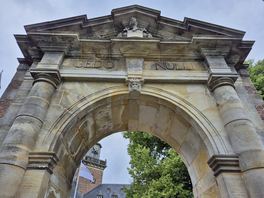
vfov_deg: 58.9
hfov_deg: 73.9
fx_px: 175
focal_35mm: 23
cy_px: 99
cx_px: 132
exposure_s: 1/1000
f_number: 1.8
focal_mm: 5.4
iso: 25
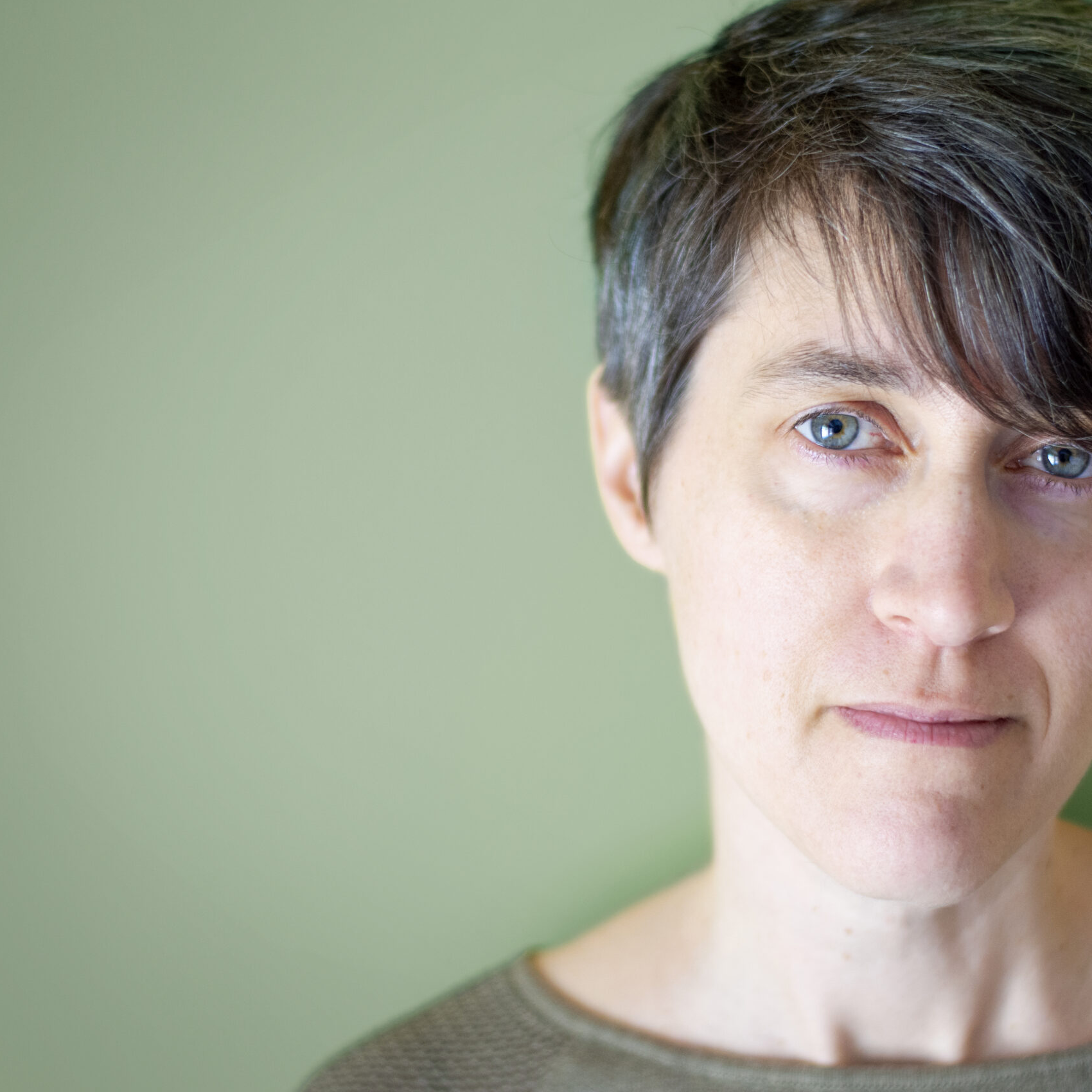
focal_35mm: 96
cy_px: 546
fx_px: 3426
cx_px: 578
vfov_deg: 18.1
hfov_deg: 18.1
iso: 640
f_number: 1.8
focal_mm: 50
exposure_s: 1/250
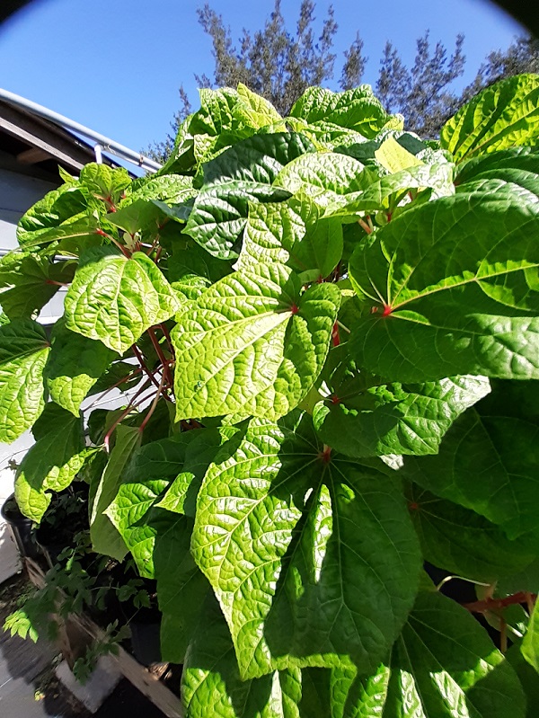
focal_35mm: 13
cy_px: 359
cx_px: 270
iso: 40
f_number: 2.2
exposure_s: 1/728
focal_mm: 1.13
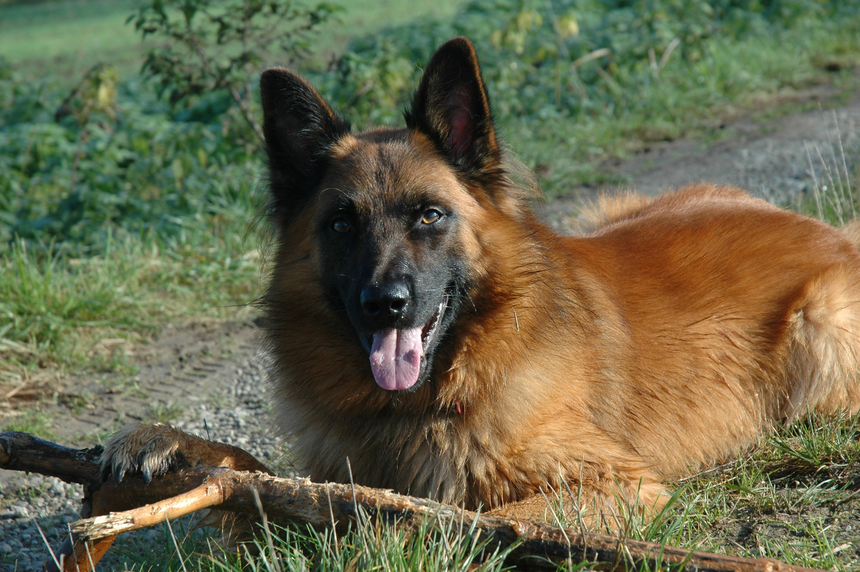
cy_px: 286
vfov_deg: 13.0
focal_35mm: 105
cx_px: 430
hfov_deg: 19.5
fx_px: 2506
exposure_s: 1/250
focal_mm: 70
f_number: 8
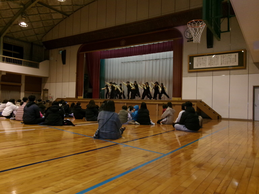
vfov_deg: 49.7
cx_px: 130
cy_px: 97
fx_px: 209
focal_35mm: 28
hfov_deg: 63.4
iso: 418
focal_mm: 5.1
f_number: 3.9
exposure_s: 1/34
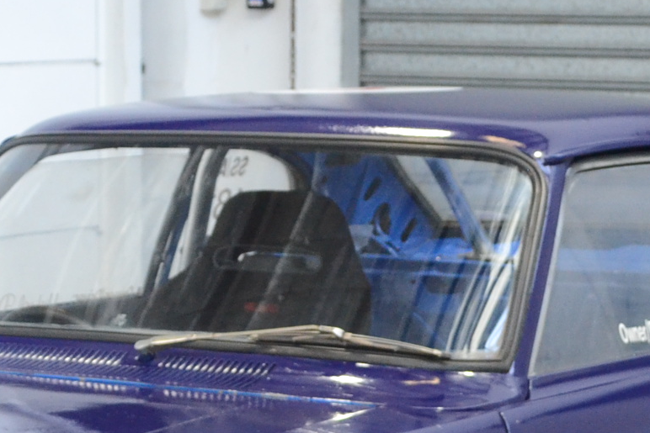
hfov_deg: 10.4
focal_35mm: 197
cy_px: 535
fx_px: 3557
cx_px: 136
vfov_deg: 6.9
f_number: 5.3
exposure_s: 1/125
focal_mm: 44
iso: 1600
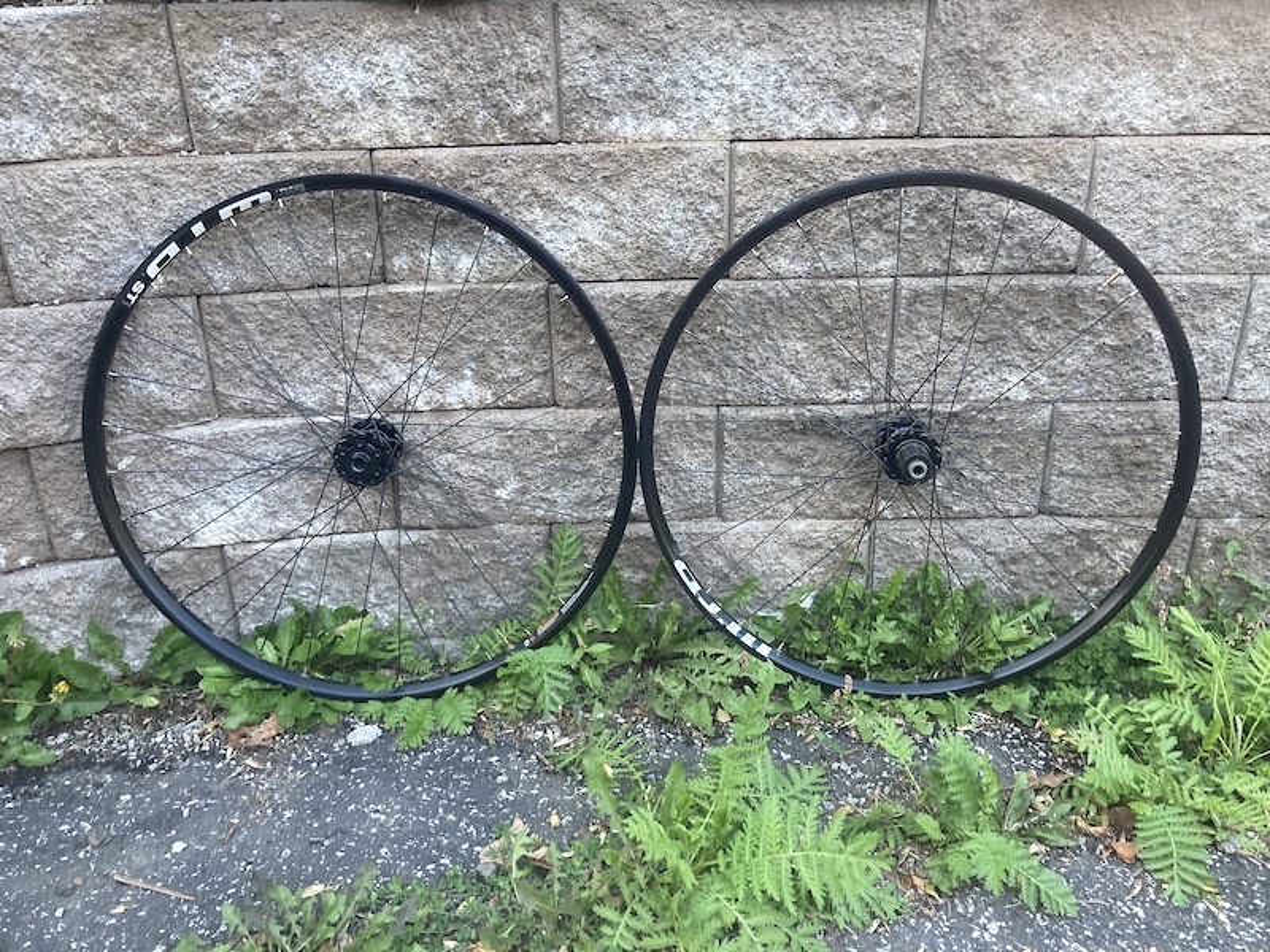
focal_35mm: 28
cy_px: 476
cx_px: 635
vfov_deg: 49.7
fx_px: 1027
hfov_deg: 63.4
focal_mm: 3.99
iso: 80
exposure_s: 1/116
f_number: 1.8
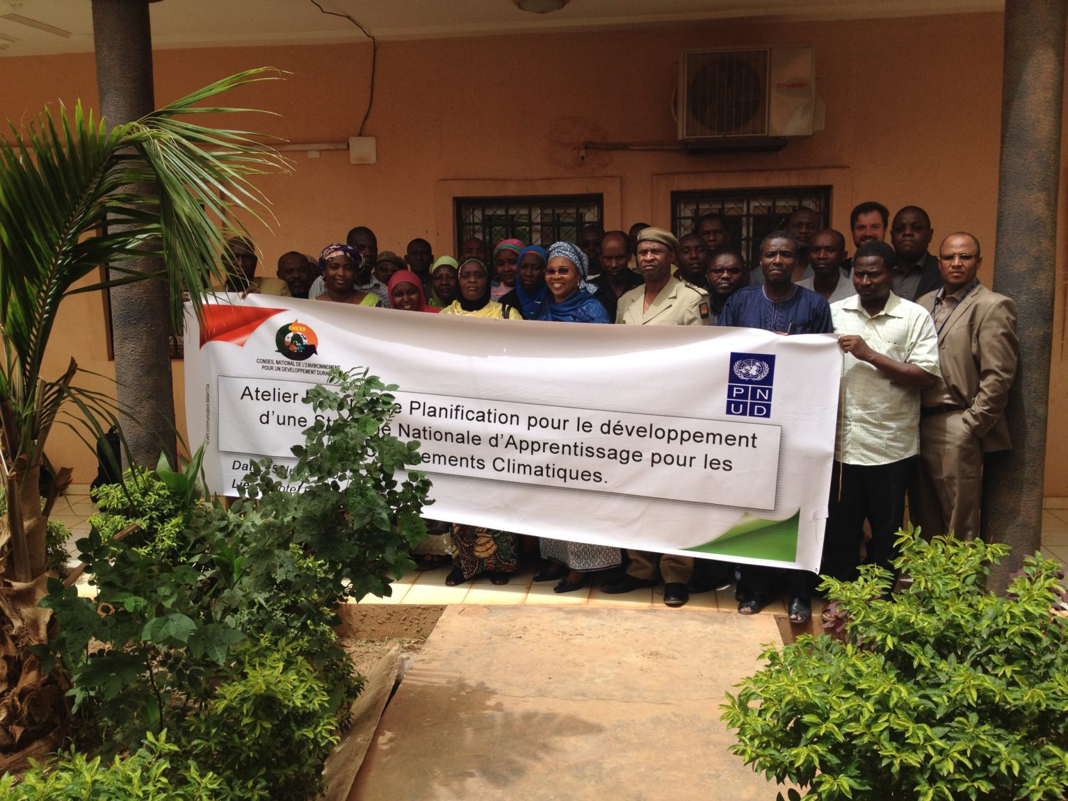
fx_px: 1080
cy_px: 400
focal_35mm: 35
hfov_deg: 52.6
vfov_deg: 40.7
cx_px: 534
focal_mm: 4.28
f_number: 2.4
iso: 50
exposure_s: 1/1227
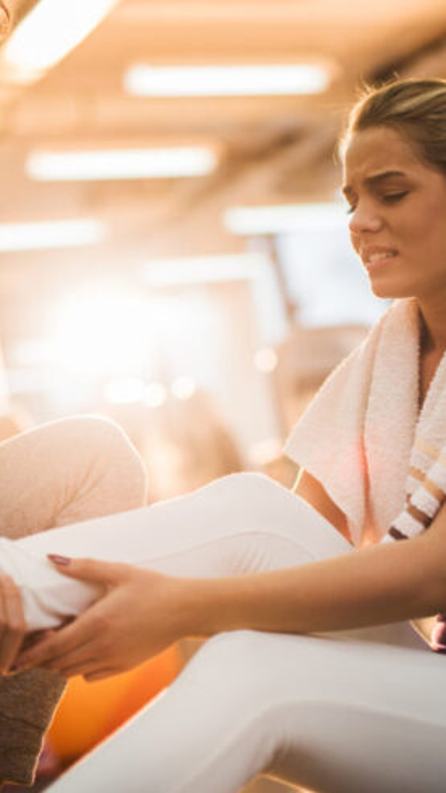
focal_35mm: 79
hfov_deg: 15.3
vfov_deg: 26.9
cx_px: 221
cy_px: 396
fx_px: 1662
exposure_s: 1/80
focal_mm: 50
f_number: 1.6
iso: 100
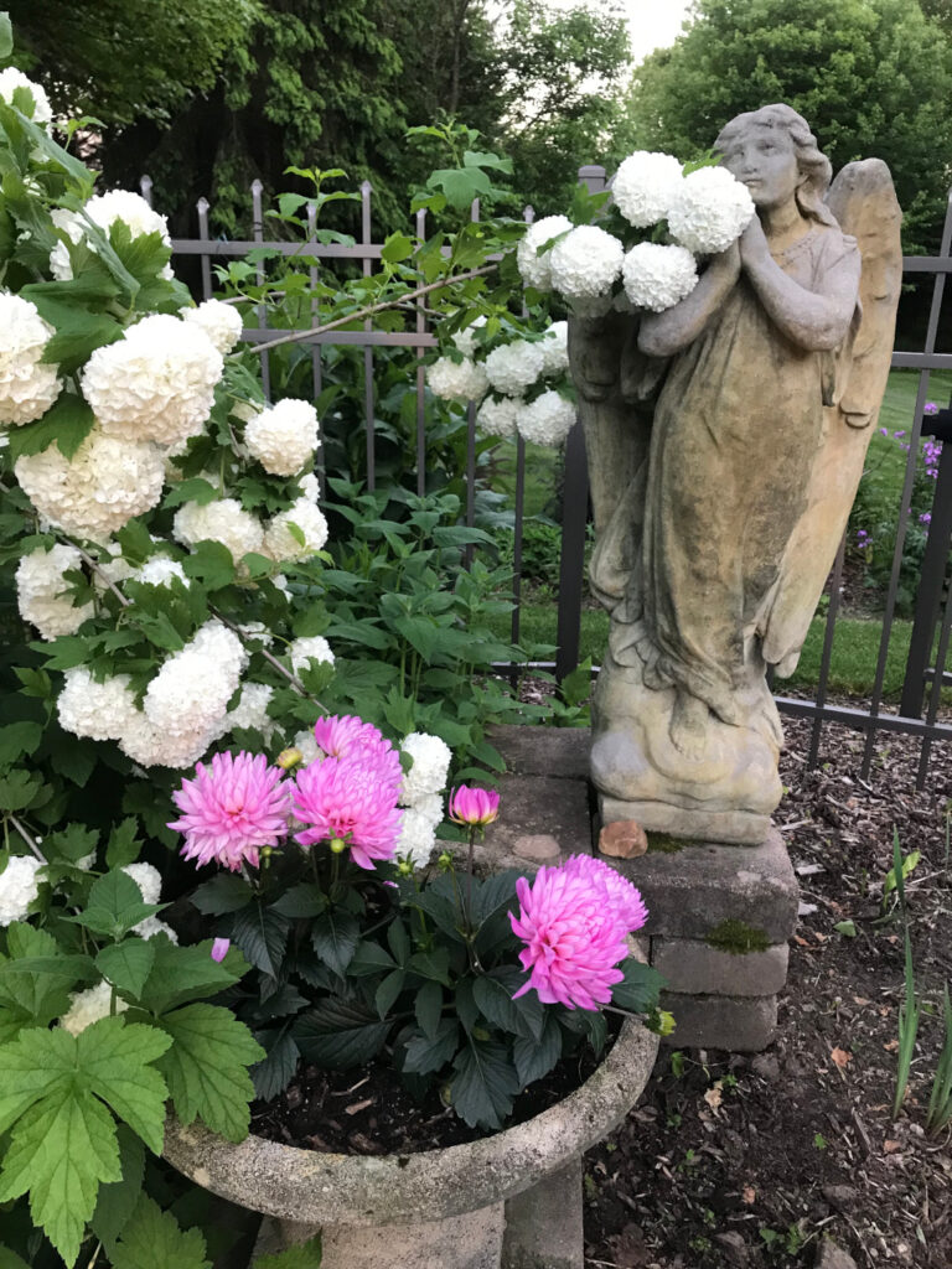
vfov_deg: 63.4
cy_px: 634
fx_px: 1027
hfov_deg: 49.7
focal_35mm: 28
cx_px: 476
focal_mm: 3.99
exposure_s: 1/17
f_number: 1.8
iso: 40
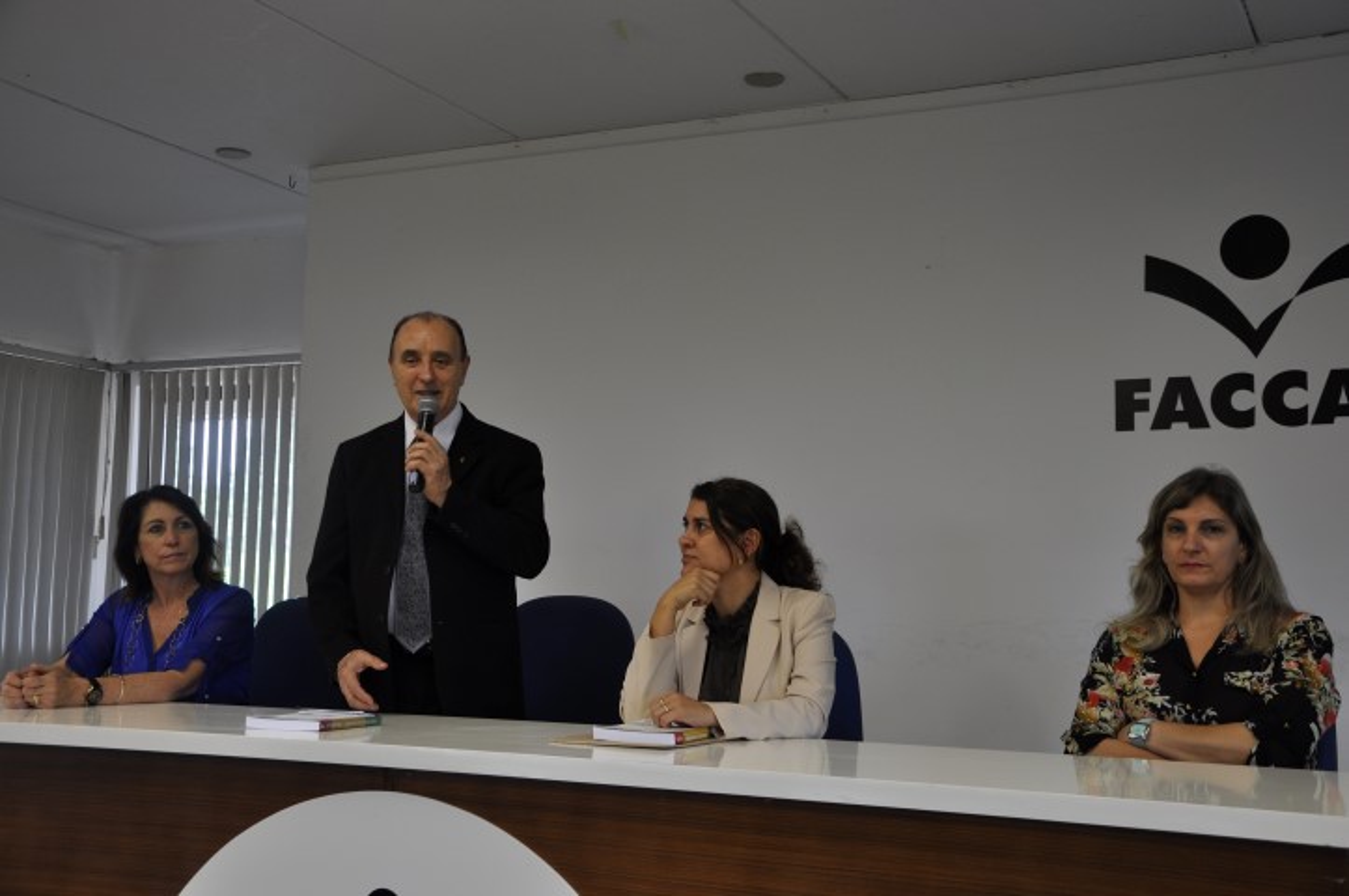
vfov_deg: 31.8
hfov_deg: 46.5
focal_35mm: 42
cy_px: 448
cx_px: 674
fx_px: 1572
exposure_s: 1/30
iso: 280
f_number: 5.6
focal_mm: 28
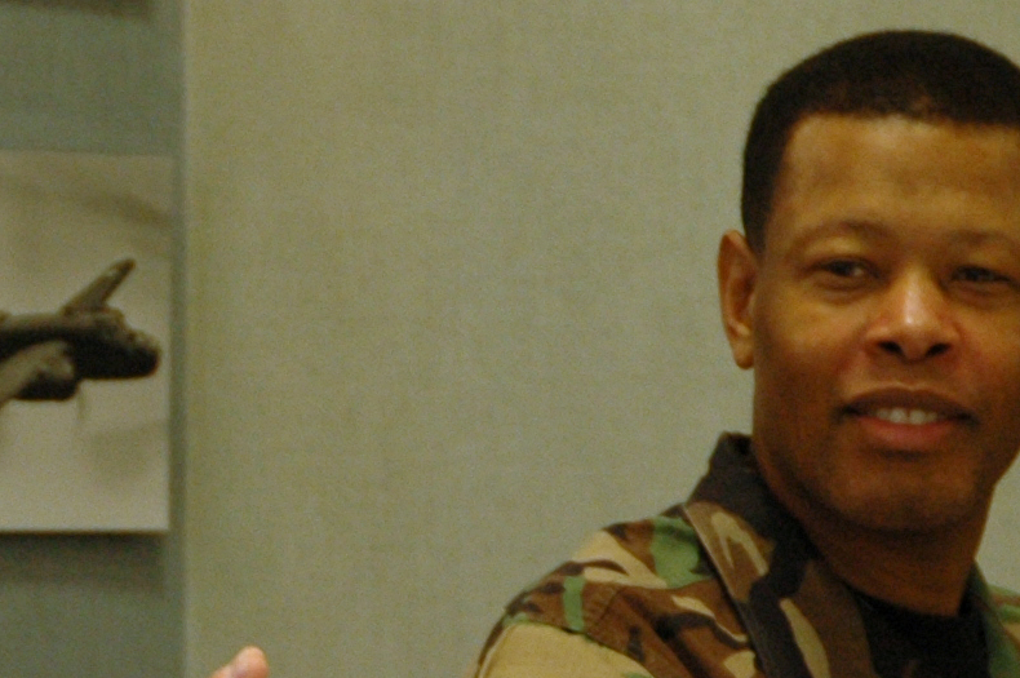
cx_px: -294
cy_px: 775
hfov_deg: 5.8
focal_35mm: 354
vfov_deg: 3.9
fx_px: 10019
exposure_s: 1/30
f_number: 5.3
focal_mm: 62
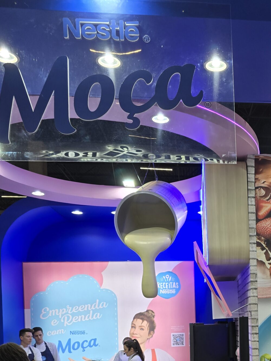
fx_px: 459
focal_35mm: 44
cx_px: 255
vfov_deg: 39.7
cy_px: 327
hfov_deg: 31.0
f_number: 1.7
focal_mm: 6.3
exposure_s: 1/120
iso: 50
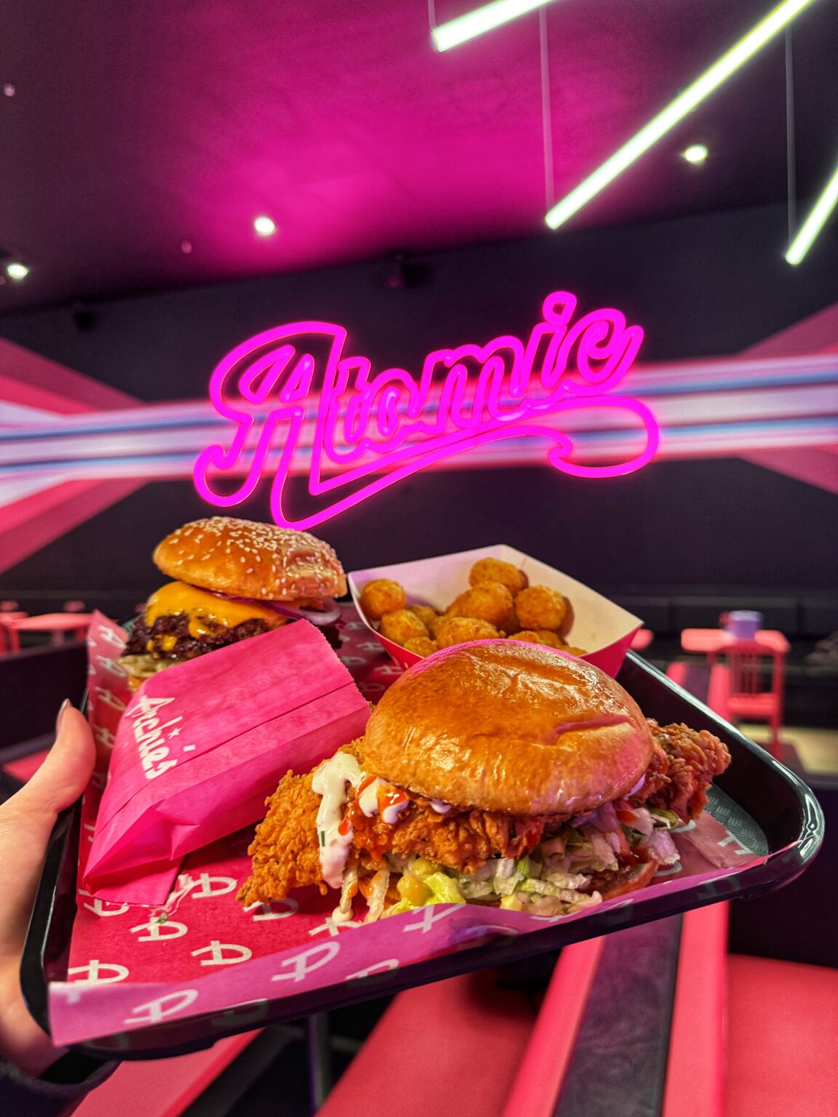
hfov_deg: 56.8
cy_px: 558
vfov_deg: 71.6
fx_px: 775
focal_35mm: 24
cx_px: 419
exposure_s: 1/54
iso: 320
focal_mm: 6.76
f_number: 1.78
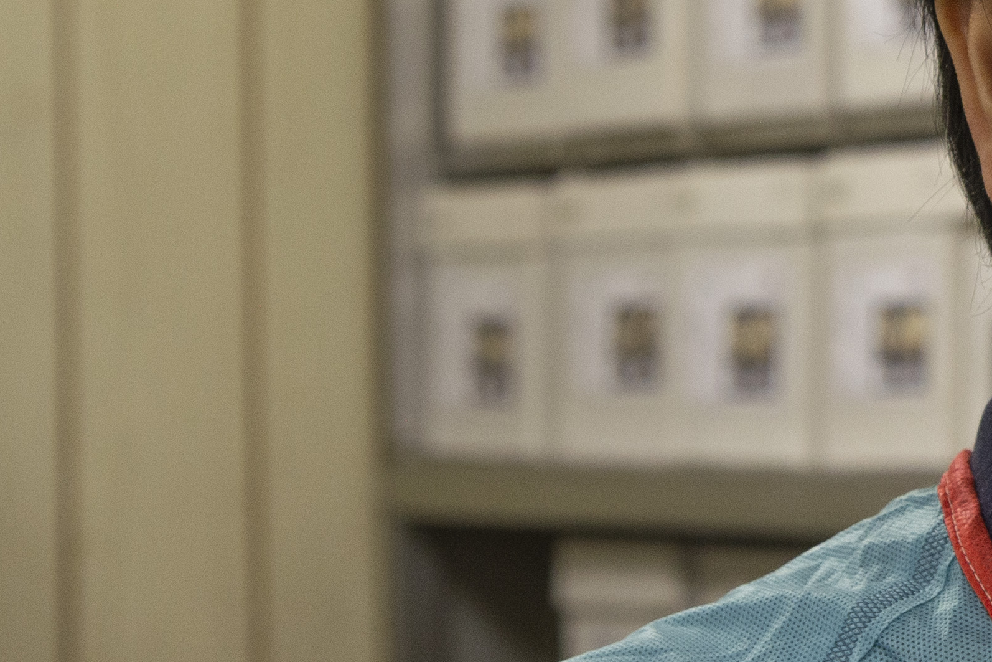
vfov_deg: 6.3
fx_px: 6035
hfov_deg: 9.2
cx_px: 1292
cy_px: 164
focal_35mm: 219
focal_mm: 58
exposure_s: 1/60
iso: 500
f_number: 5.6
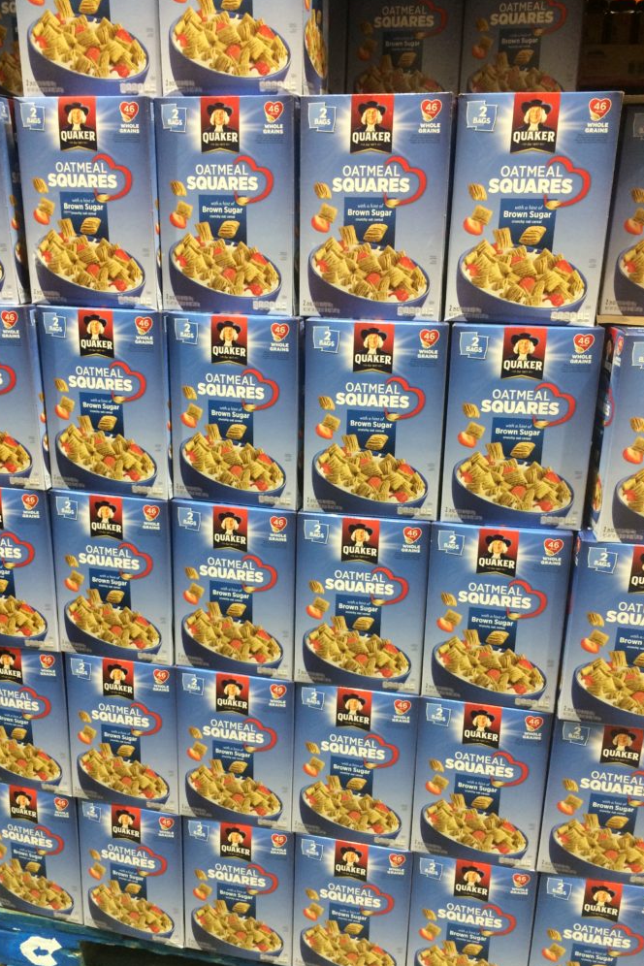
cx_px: 317
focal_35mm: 31
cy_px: 490
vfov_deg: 60.3
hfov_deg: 42.3
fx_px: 832
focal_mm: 4.15
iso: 160
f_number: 2.2
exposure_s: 1/30
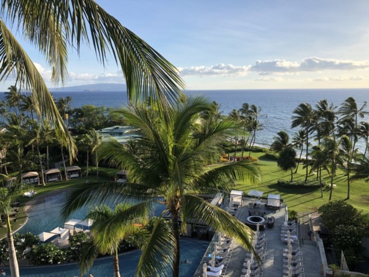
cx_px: 184
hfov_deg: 63.4
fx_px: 298
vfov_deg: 49.7
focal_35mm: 28
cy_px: 138
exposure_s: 1/1372
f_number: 1.8
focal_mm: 3.99
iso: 20
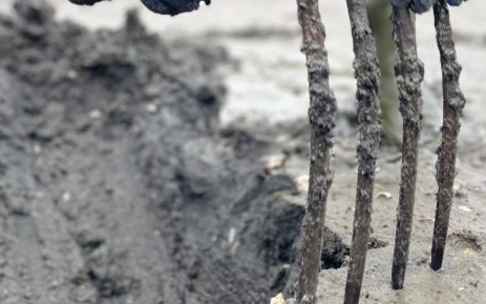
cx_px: 280
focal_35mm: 61
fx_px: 808
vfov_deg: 18.8
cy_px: -147
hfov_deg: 33.4
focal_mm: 4.2
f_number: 1.6
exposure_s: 1/159
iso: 32
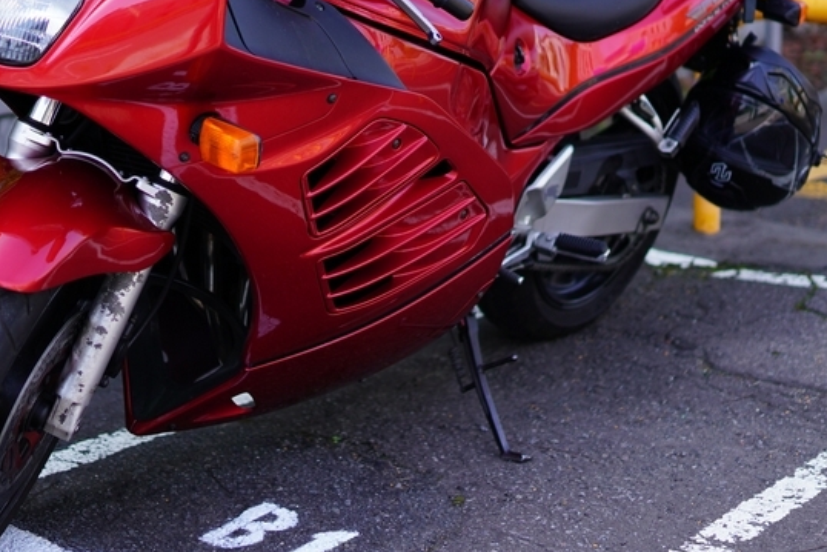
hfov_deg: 26.0
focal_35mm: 78
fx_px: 1792
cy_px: 158
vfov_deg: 17.4
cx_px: 394
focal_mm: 35
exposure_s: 1/2500
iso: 200
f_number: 1.4
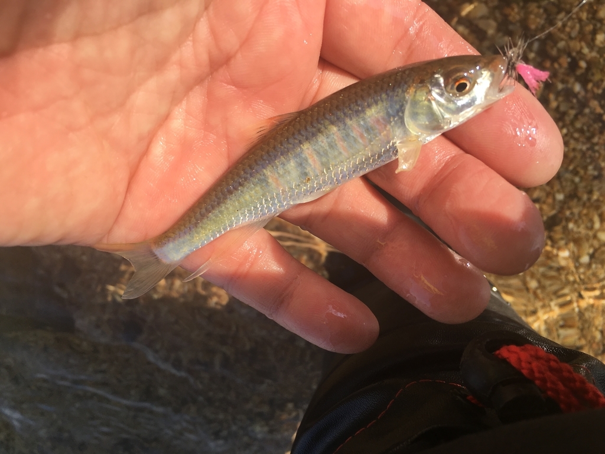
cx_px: 302
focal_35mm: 29
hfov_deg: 61.7
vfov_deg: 48.2
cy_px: 227
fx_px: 507
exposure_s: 1/986
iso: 25
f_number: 2.2
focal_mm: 4.15
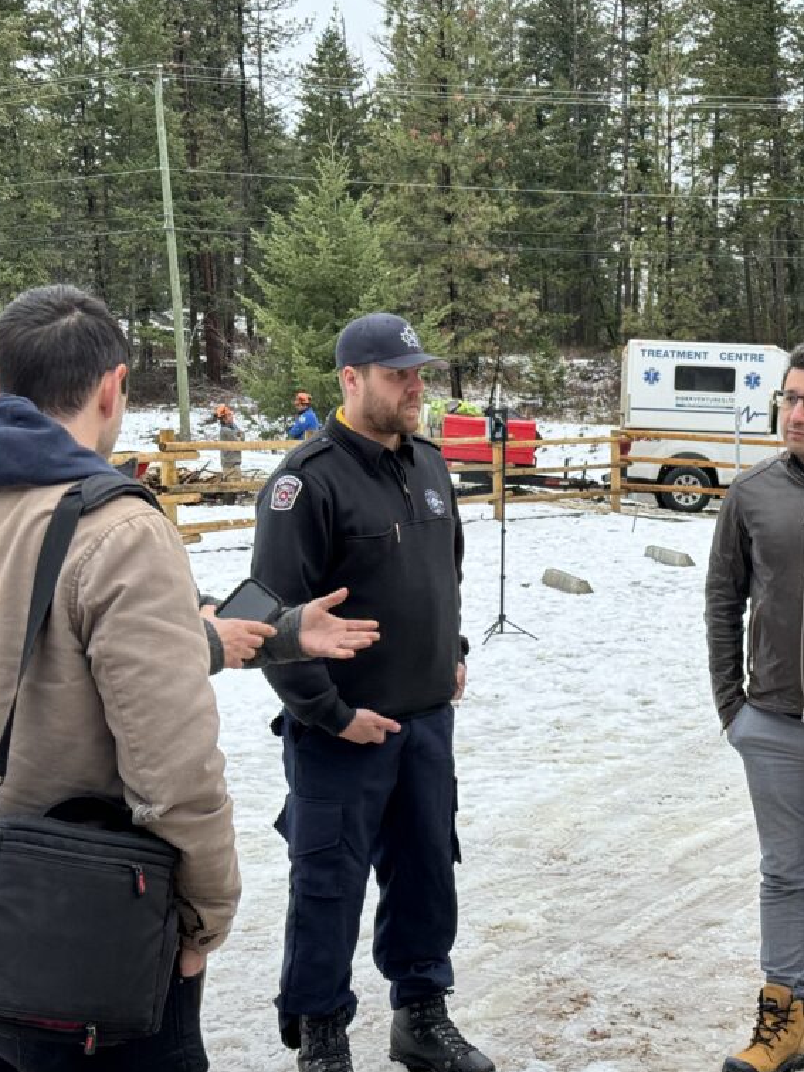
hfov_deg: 22.4
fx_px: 2013
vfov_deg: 29.8
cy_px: 532
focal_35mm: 65
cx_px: 583
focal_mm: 6.86
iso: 64
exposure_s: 1/270
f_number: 1.78
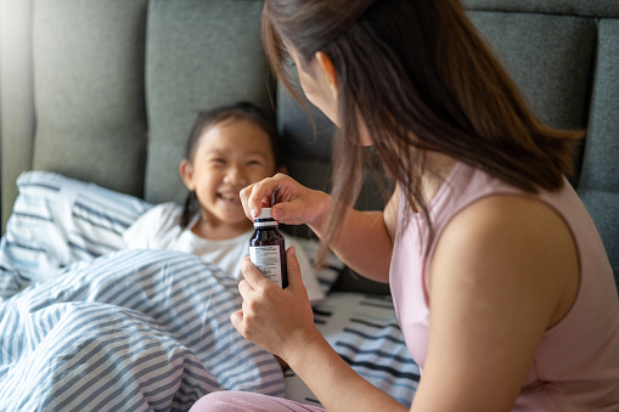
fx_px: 859
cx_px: 310
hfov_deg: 39.6
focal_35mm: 50
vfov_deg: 27.0
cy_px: 206
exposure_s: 1/200
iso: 400
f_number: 1.8
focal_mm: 50
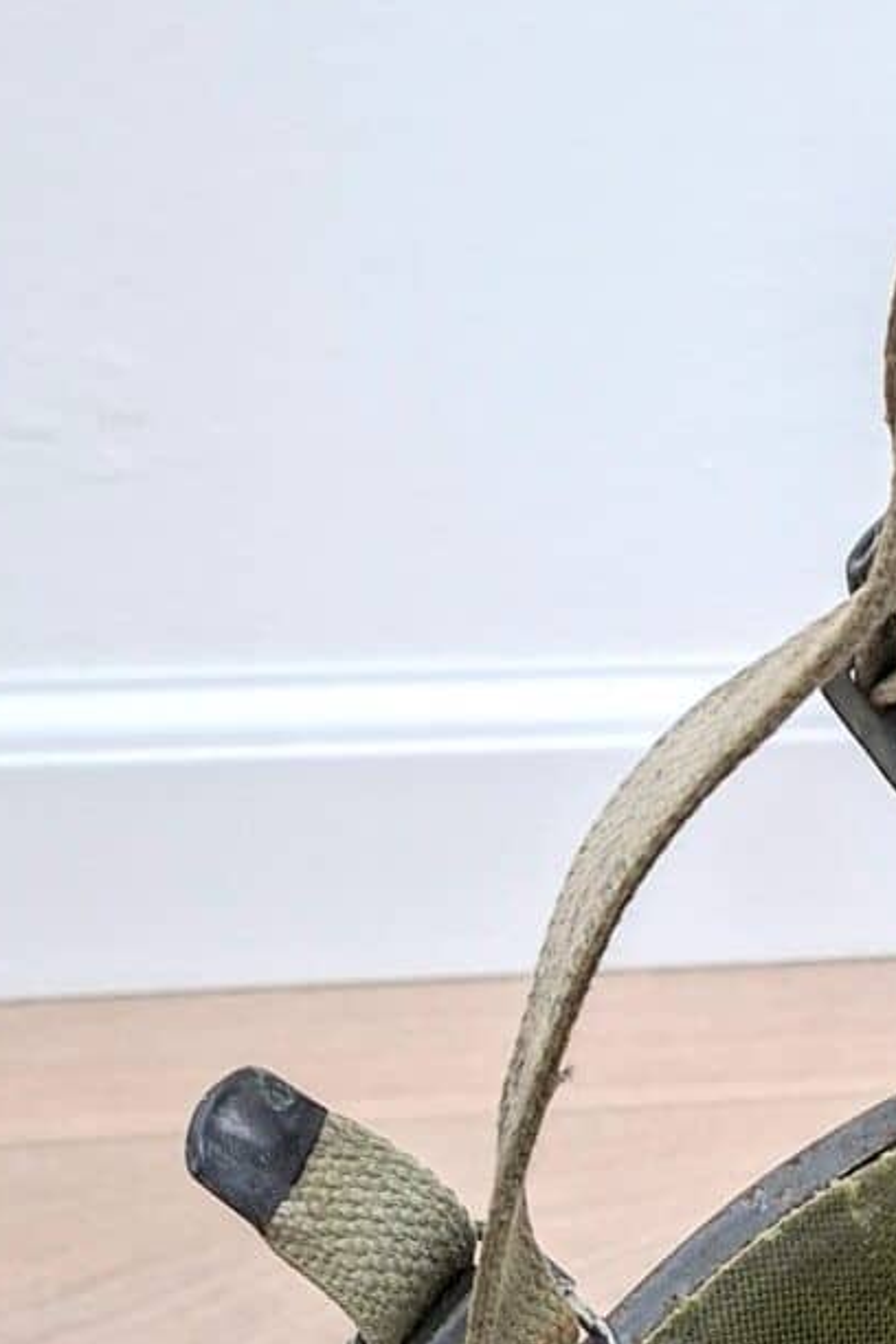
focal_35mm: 80
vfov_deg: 24.7
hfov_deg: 15.6
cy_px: 1171
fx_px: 2986
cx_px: 1379
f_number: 1.8
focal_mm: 5.54
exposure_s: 1/50
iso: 320
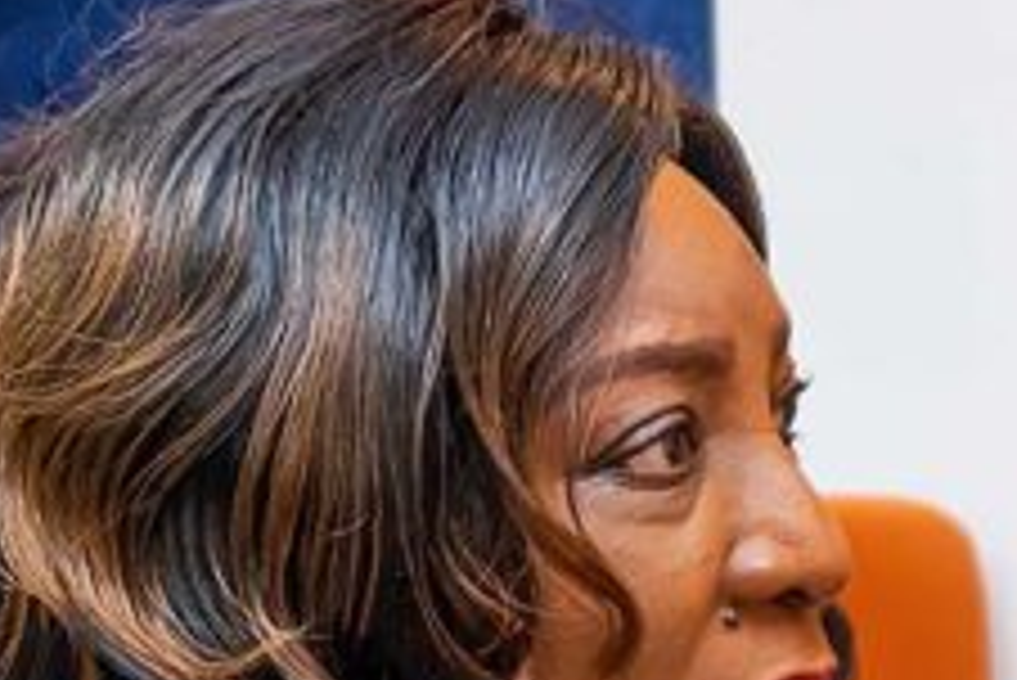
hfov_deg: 10.0
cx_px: 94
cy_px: 1256
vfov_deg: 6.6
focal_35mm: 204
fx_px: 5766
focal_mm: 30
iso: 1000
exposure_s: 1/125
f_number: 3.5
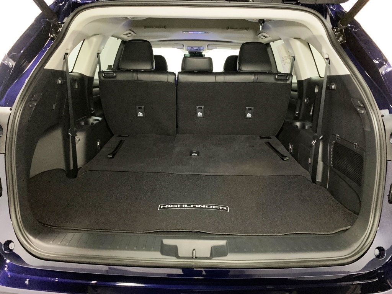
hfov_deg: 67.3
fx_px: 294
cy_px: 147
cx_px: 196
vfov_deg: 53.1
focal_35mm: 26
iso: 640
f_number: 1.8
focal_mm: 4.25
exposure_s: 1/17
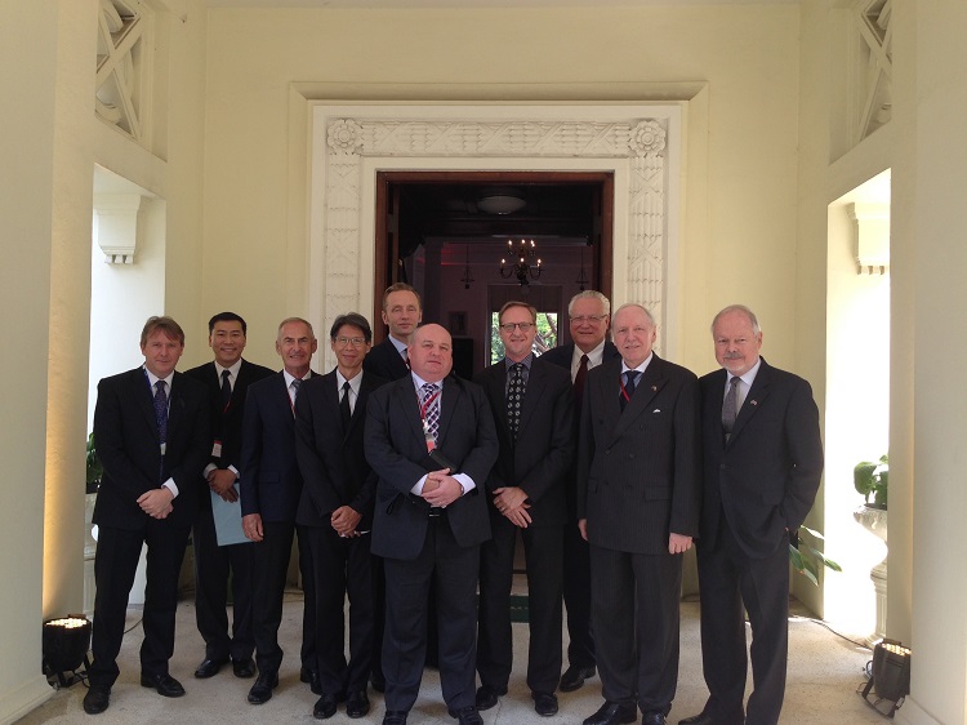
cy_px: 362
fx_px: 922
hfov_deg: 55.4
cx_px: 484
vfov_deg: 42.9
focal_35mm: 33
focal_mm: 4.12
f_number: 2.4
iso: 50
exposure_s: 1/155
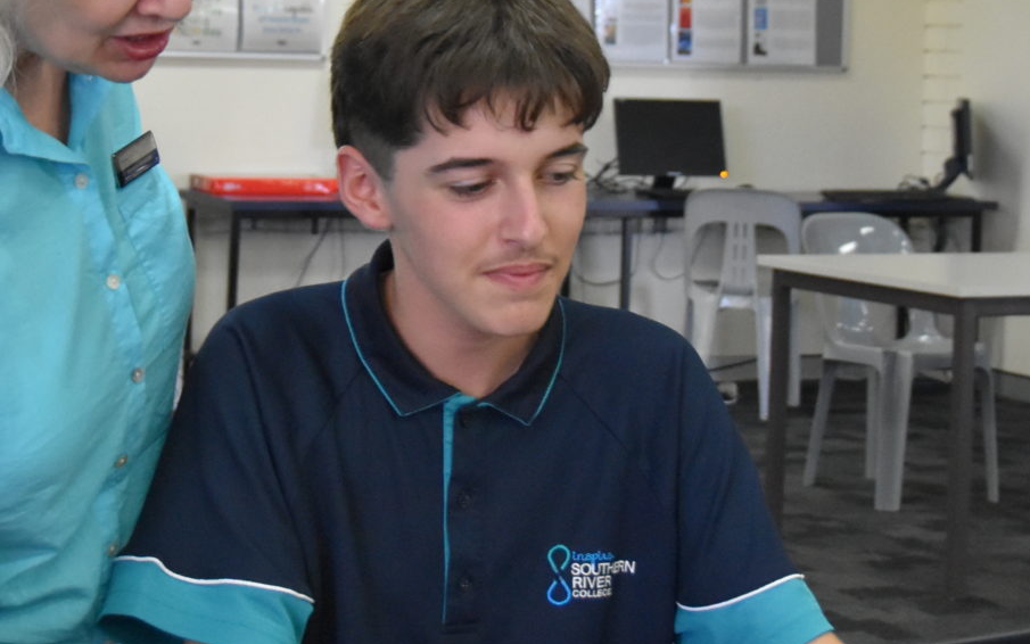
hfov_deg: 23.0
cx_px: 382
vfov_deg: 14.5
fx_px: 2527
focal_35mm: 90
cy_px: 225
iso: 2200
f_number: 4
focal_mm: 26
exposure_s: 1/125
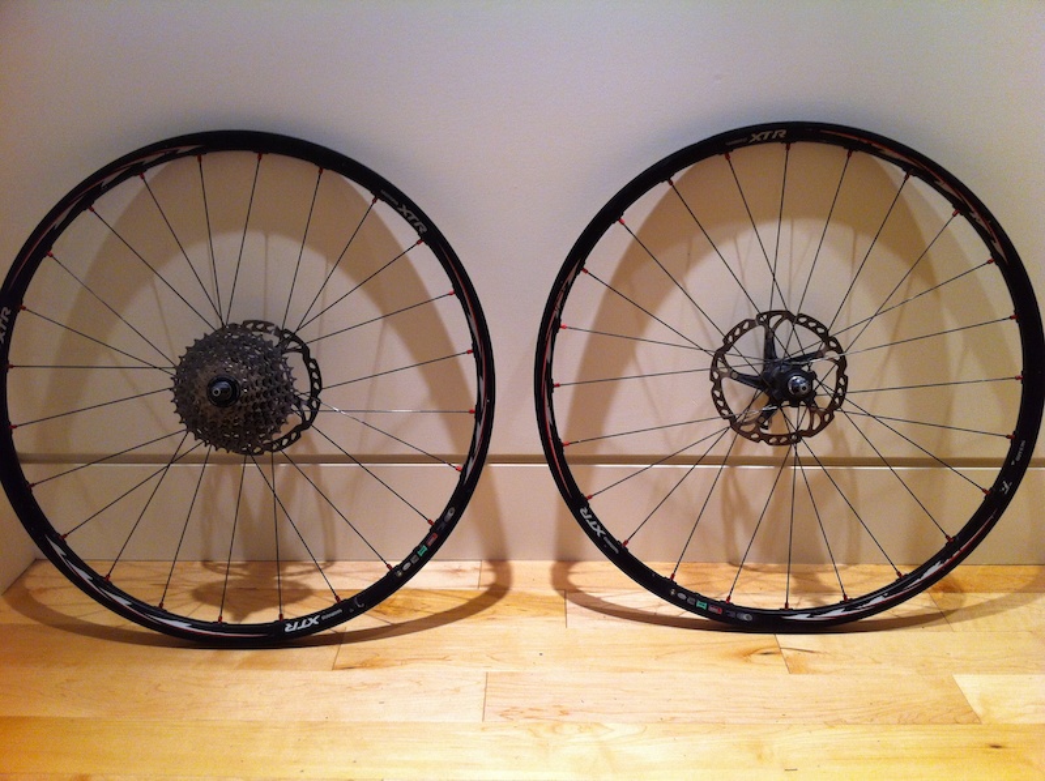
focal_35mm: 35
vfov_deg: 40.6
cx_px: 522
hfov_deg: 52.7
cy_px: 390
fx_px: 1055
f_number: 2.8
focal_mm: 3.85
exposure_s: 1/15
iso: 100
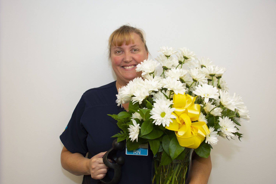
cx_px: 138
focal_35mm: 40
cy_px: 92
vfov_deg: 33.0
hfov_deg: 47.9
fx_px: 310
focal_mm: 27
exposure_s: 1/80
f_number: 5.6
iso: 500
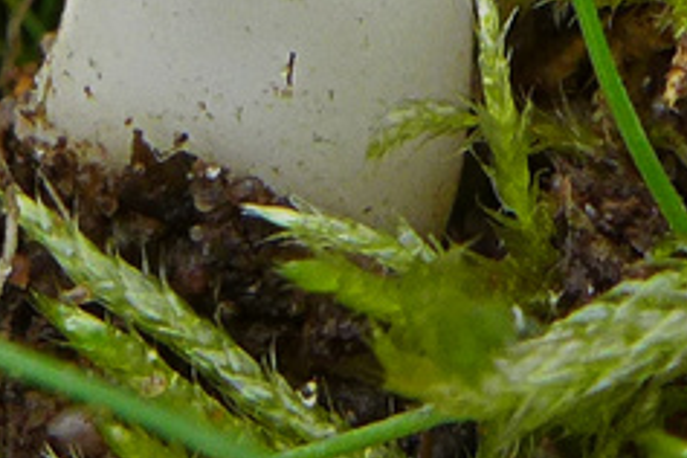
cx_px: 220
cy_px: -1104
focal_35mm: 164
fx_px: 3129
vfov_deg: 7.1
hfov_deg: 12.5
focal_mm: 4.7
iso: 160
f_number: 5.6
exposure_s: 1/60
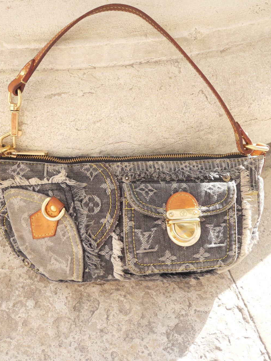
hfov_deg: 31.5
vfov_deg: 41.1
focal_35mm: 46
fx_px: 480
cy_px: 145
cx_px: 131
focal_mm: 15
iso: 200
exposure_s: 1/160
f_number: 4.5
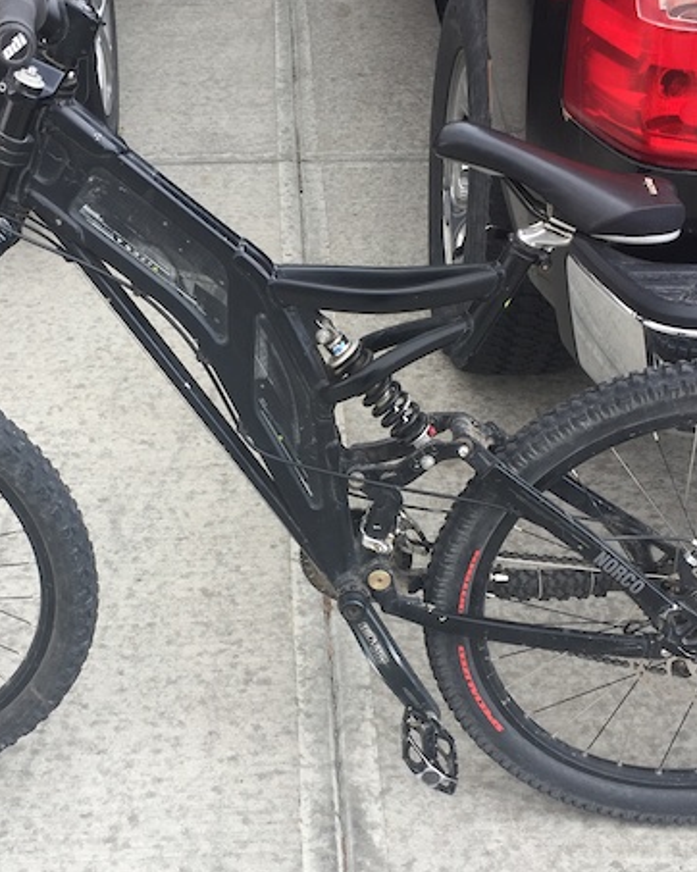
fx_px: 1290
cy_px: 474
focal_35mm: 50
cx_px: 302
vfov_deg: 37.3
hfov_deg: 30.2
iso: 32
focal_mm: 4.15
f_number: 2.2
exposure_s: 1/120
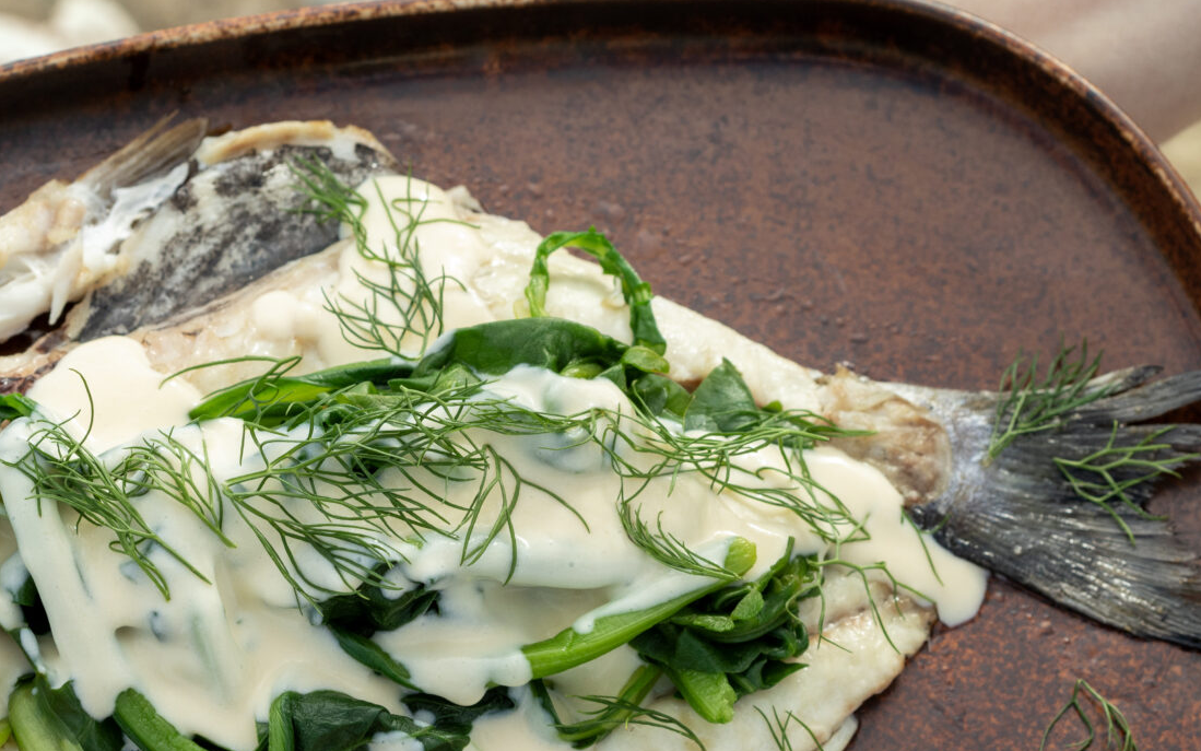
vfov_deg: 6.9
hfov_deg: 11.0
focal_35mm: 190
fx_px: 6219
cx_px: 357
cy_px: 602
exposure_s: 1/500
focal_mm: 100
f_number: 7.1
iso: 640
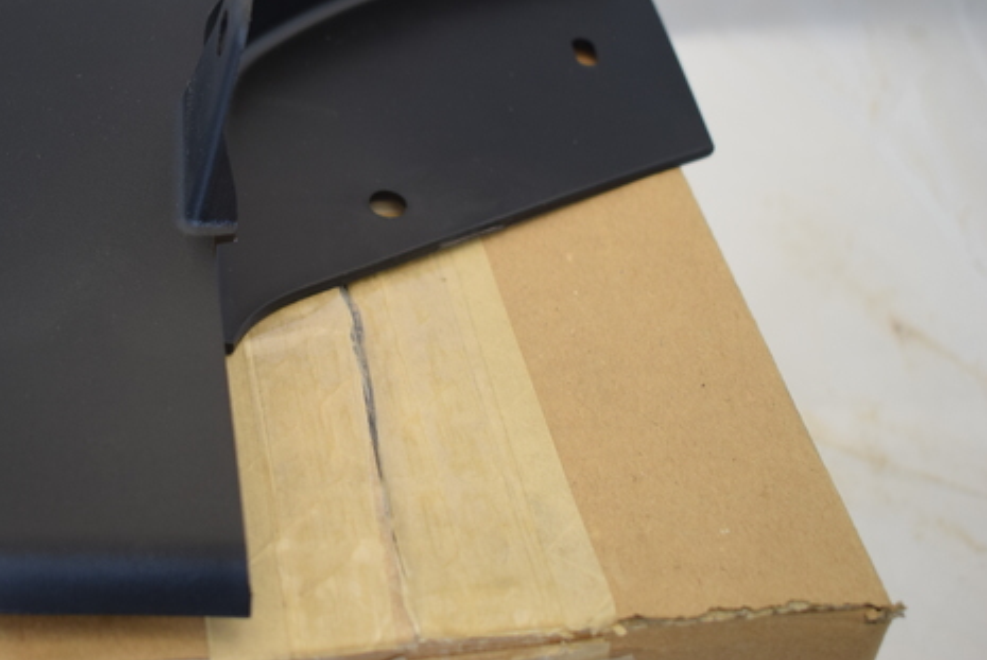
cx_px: 314
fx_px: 1811
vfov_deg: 20.6
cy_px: 224
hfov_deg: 30.2
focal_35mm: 66
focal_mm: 32
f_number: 4.5
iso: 500
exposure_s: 1/60
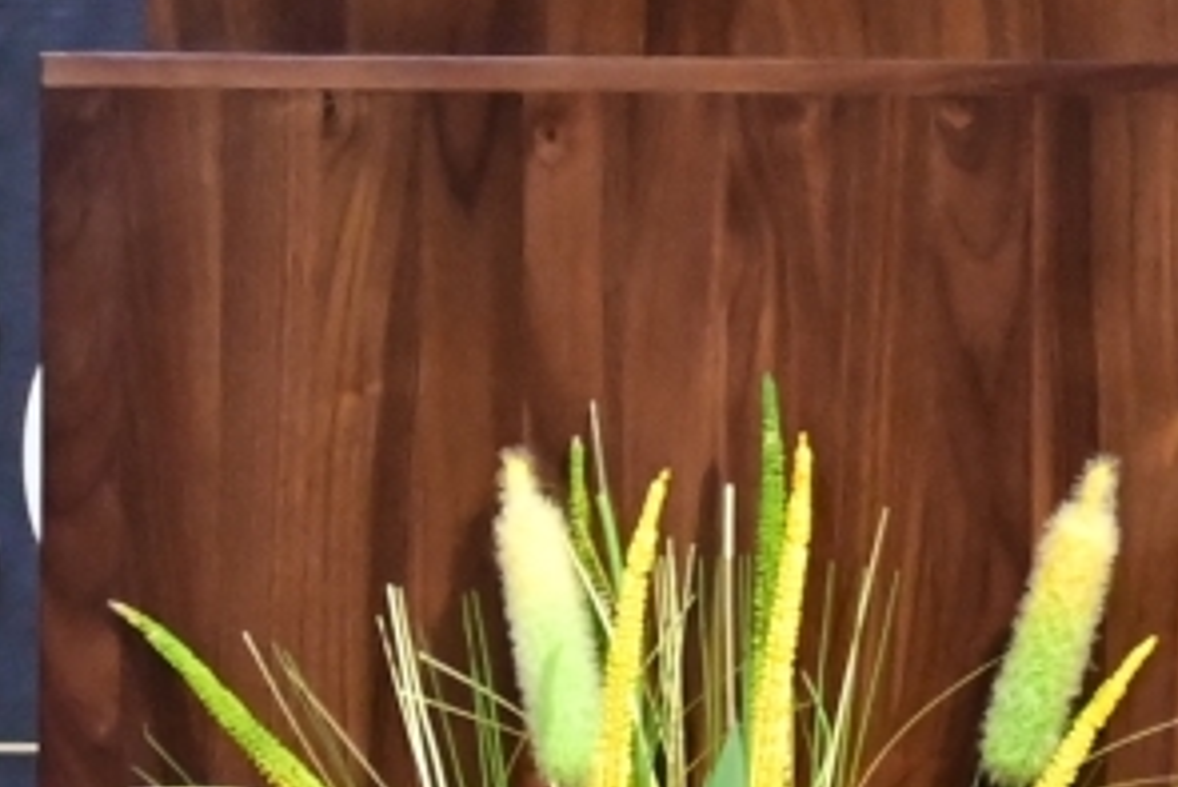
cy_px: -282
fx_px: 15354
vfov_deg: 2.9
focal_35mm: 469
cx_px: 763
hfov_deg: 4.4
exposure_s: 1/160
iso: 6400
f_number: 7.1
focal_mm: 90
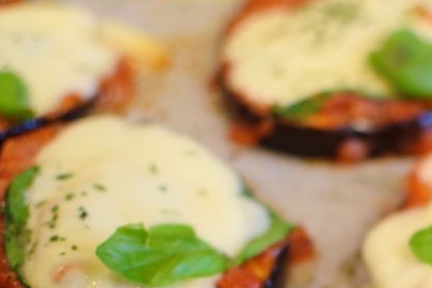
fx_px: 1540
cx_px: 496
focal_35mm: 128
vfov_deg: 10.5
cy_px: 340
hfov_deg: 15.5
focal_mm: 35
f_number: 2.5
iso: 800
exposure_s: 1/60
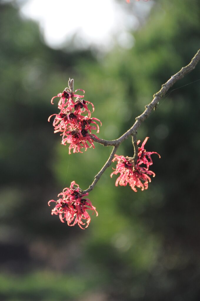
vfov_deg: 10.6
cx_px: 100
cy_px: 150
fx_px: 1629
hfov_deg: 7.0
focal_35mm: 195
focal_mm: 130
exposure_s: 1/500
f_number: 5.6
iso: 640
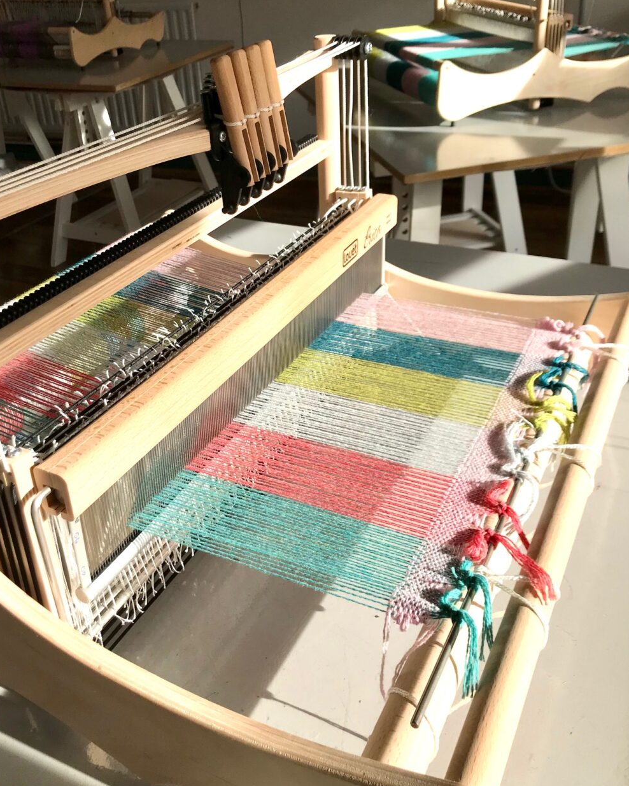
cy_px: 354
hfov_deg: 43.3
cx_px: 277
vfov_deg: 52.8
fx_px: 791
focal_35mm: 34
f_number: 1.8
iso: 20
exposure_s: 1/987
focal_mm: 3.99
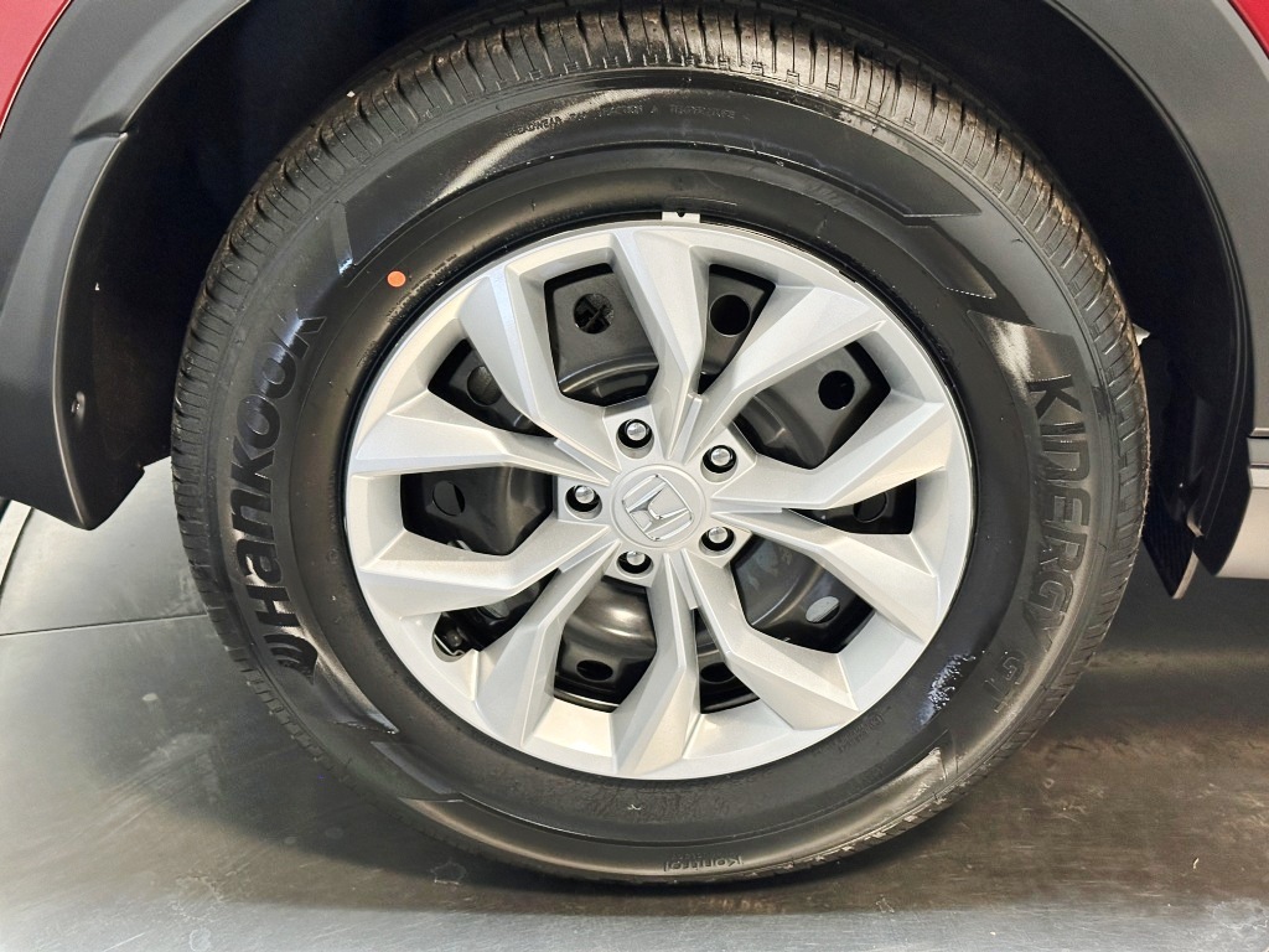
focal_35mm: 48
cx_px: 634
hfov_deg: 39.7
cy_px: 476
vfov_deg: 30.3
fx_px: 1760
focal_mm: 6.86
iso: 500
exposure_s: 1/40
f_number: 1.78
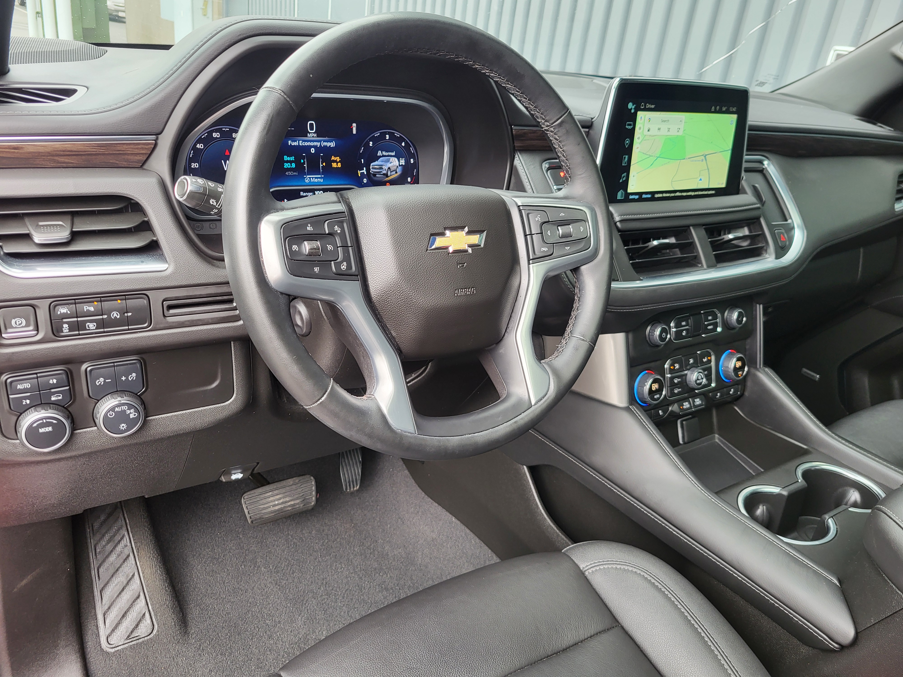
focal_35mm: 26
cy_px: 338
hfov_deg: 67.3
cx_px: 452
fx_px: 678
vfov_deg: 53.1
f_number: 1.8
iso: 80
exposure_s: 1/120
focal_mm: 5.4
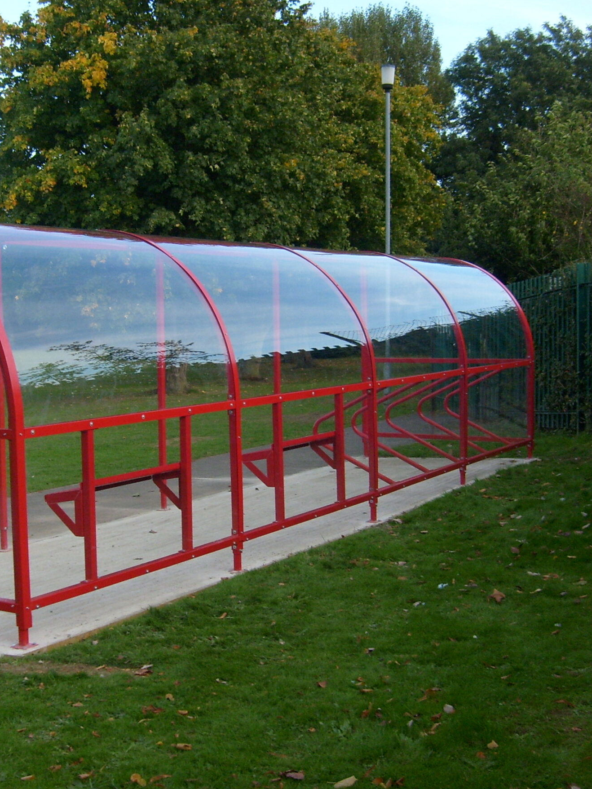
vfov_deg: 37.5
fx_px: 1163
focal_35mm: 51
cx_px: 226
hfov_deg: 28.5
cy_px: 379
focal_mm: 5.8
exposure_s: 1/90
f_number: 7.1
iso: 80
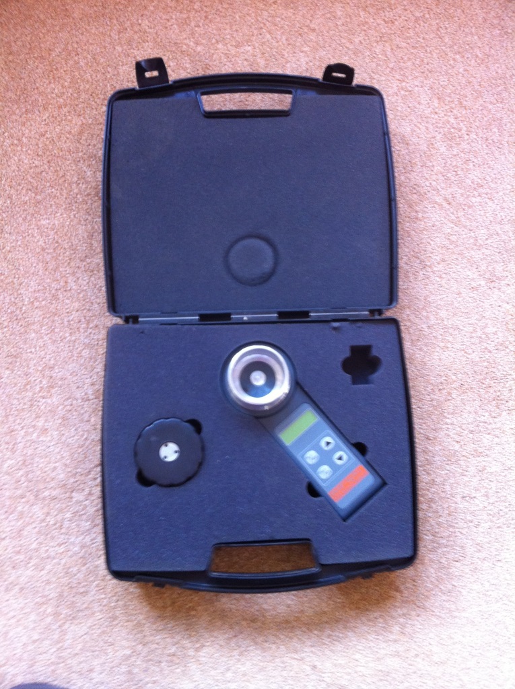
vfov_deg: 52.7
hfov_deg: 40.6
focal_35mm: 35
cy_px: 344
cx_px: 258
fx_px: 696
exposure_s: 1/15
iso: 160
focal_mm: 3.85
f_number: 2.8
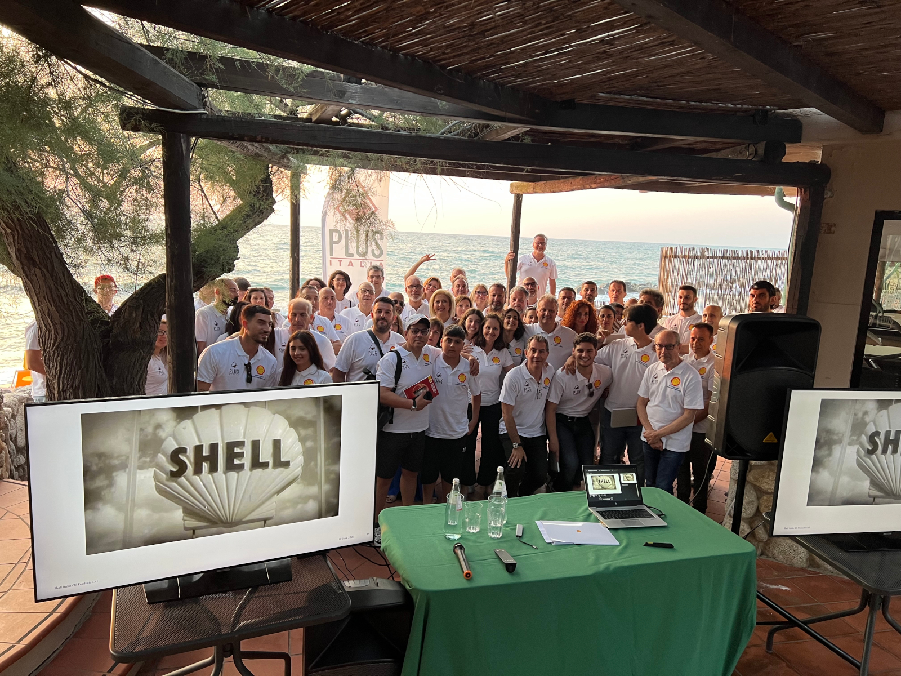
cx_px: 450
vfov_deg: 53.1
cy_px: 338
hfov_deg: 67.3
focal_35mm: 26
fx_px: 677
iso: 80
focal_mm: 5.7
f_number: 1.5
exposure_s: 1/60
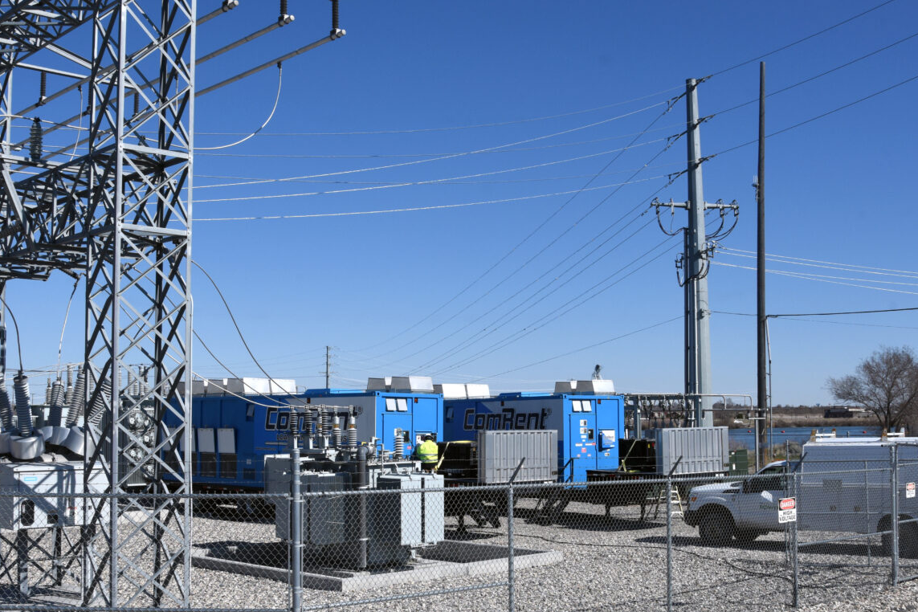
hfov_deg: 45.4
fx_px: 1096
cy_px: 343
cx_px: 418
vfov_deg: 31.2
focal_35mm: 43
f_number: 13
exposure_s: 1/640
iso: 320
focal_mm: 24
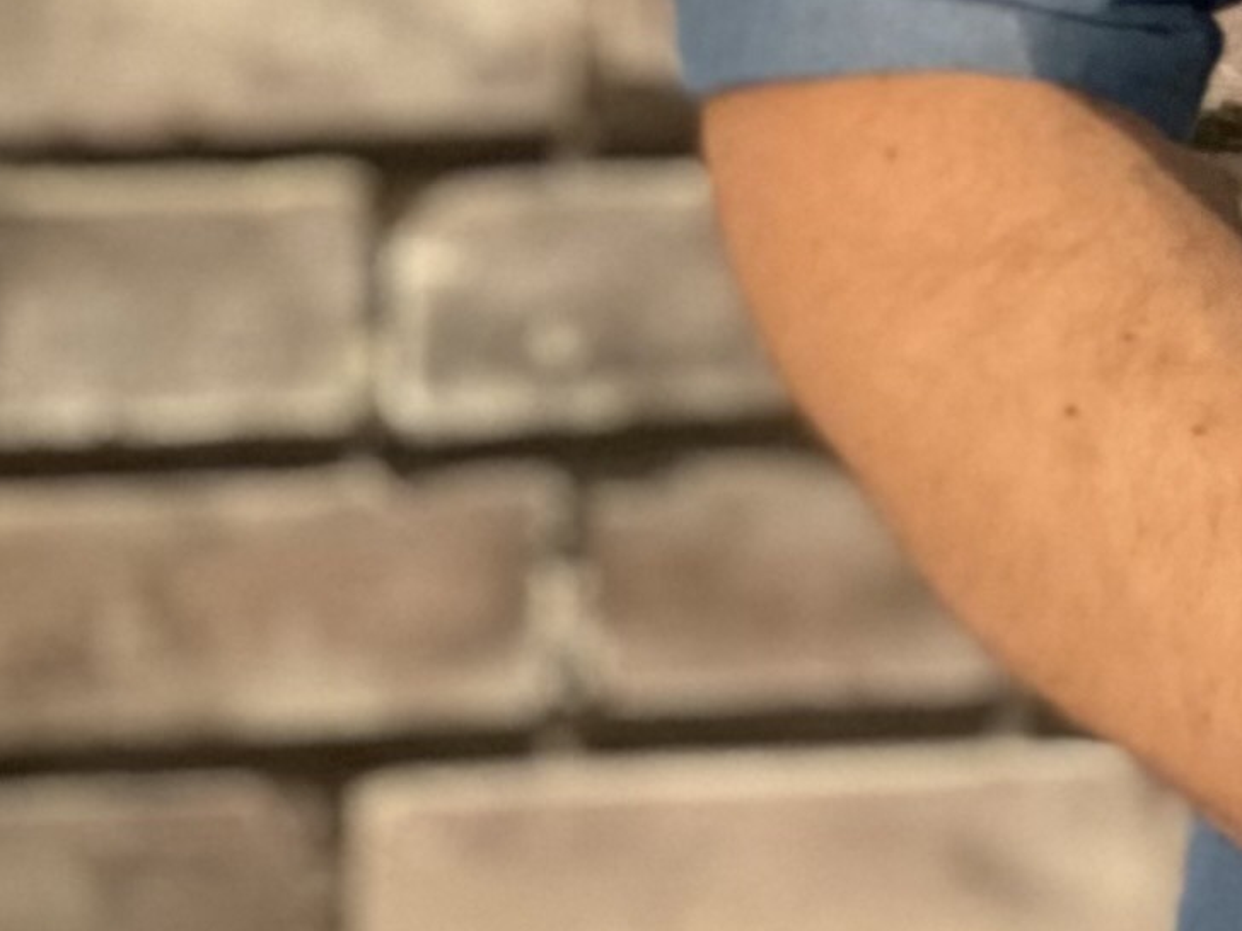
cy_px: -1603
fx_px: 10333
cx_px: 1365
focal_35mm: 288
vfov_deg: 5.0
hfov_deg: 6.8
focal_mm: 6
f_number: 2
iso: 250
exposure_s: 1/33
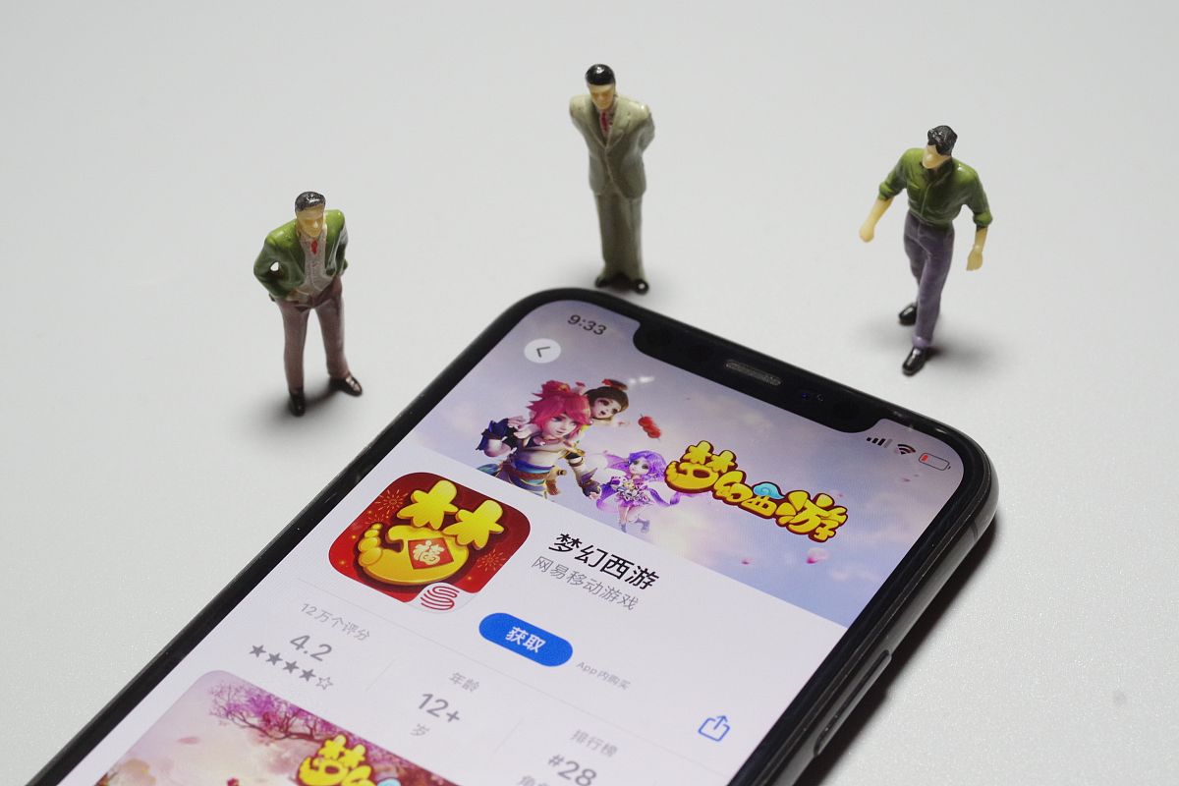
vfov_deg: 17.9
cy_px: 393
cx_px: 590
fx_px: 2489
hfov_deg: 26.7
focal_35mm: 76
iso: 1600
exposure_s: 1/100
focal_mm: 50
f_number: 10
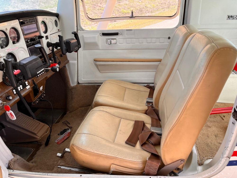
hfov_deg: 67.3
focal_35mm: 26
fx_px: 178
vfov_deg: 53.1
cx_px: 118
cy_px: 89
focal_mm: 5.1
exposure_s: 1/293
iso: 40
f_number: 1.6
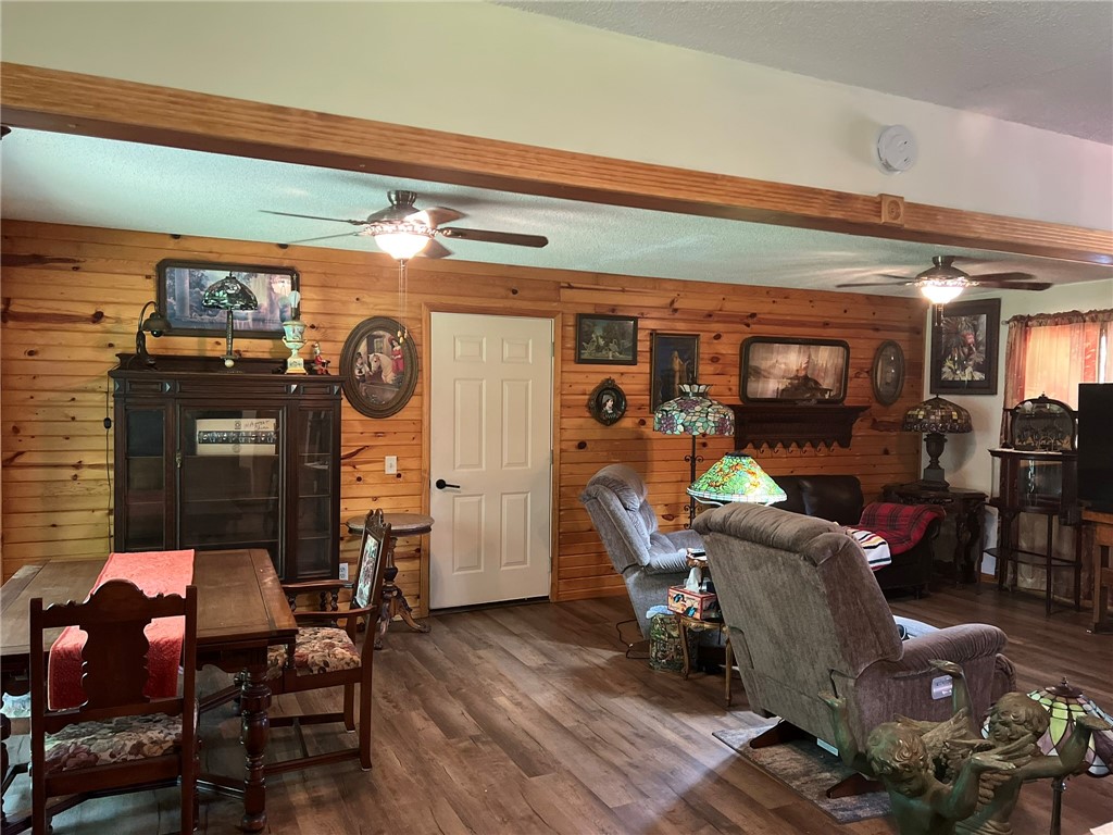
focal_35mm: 26
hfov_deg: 67.3
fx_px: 836
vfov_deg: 53.1
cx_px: 556
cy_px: 418
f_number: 1.5
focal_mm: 5.7
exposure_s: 1/40
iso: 500
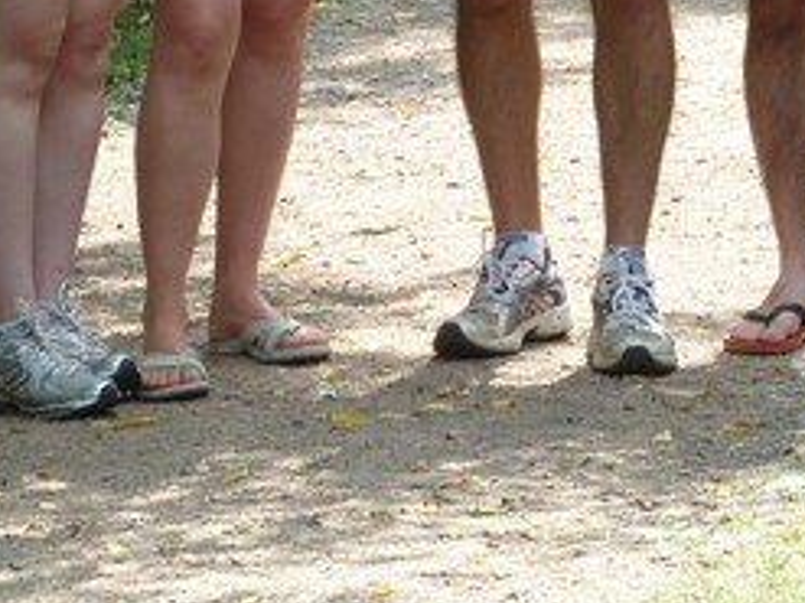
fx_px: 7508
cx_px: 798
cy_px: -173
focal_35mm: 323
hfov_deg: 6.1
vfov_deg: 4.6
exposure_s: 1/160
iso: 80
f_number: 4.2
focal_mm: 12.8
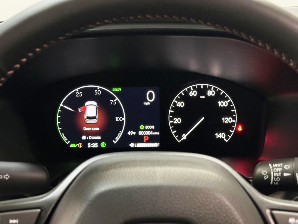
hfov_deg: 39.7
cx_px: 149
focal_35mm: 48
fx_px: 413
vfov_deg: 30.3
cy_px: 112
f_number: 1.78
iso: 640
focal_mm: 6.86
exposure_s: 1/24
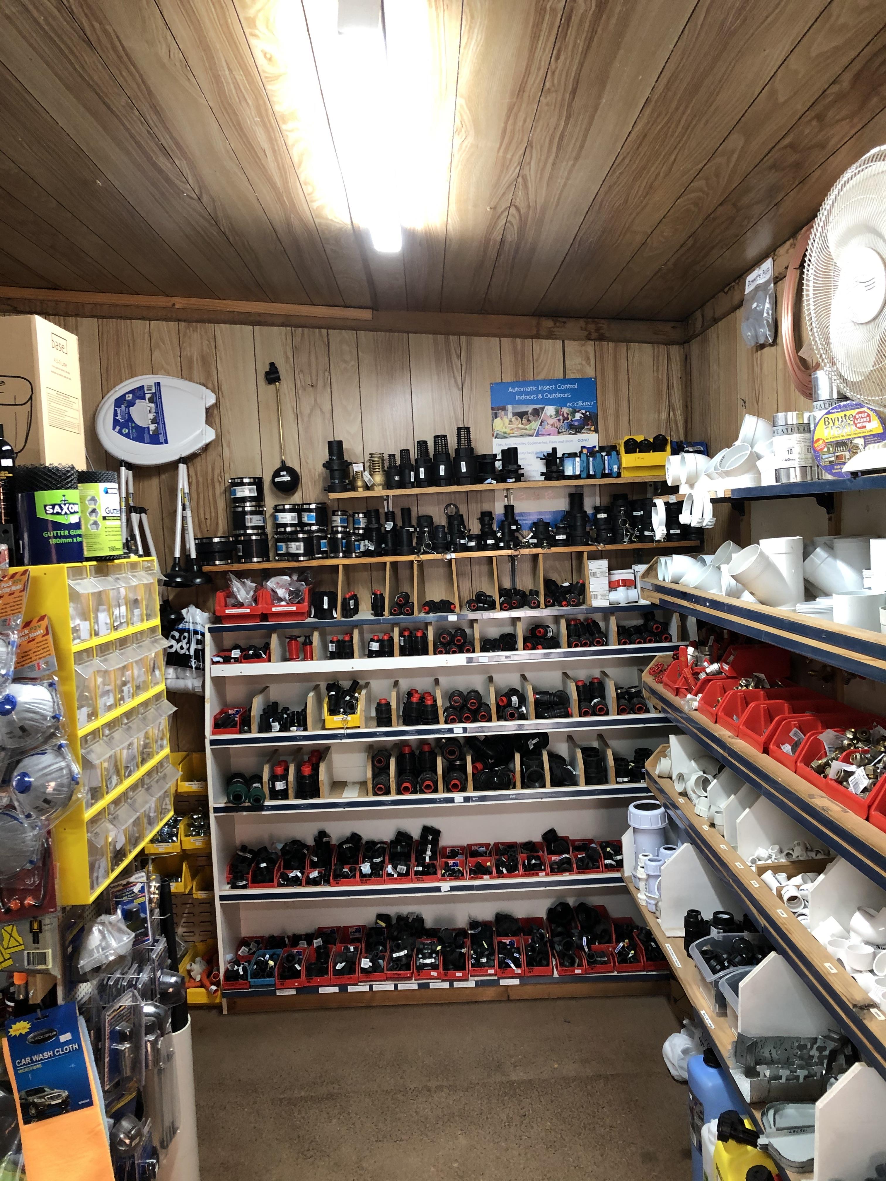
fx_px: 956
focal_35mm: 28
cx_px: 443
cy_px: 590
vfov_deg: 63.4
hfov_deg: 49.7
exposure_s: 1/17
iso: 50
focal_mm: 3.99
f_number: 1.8
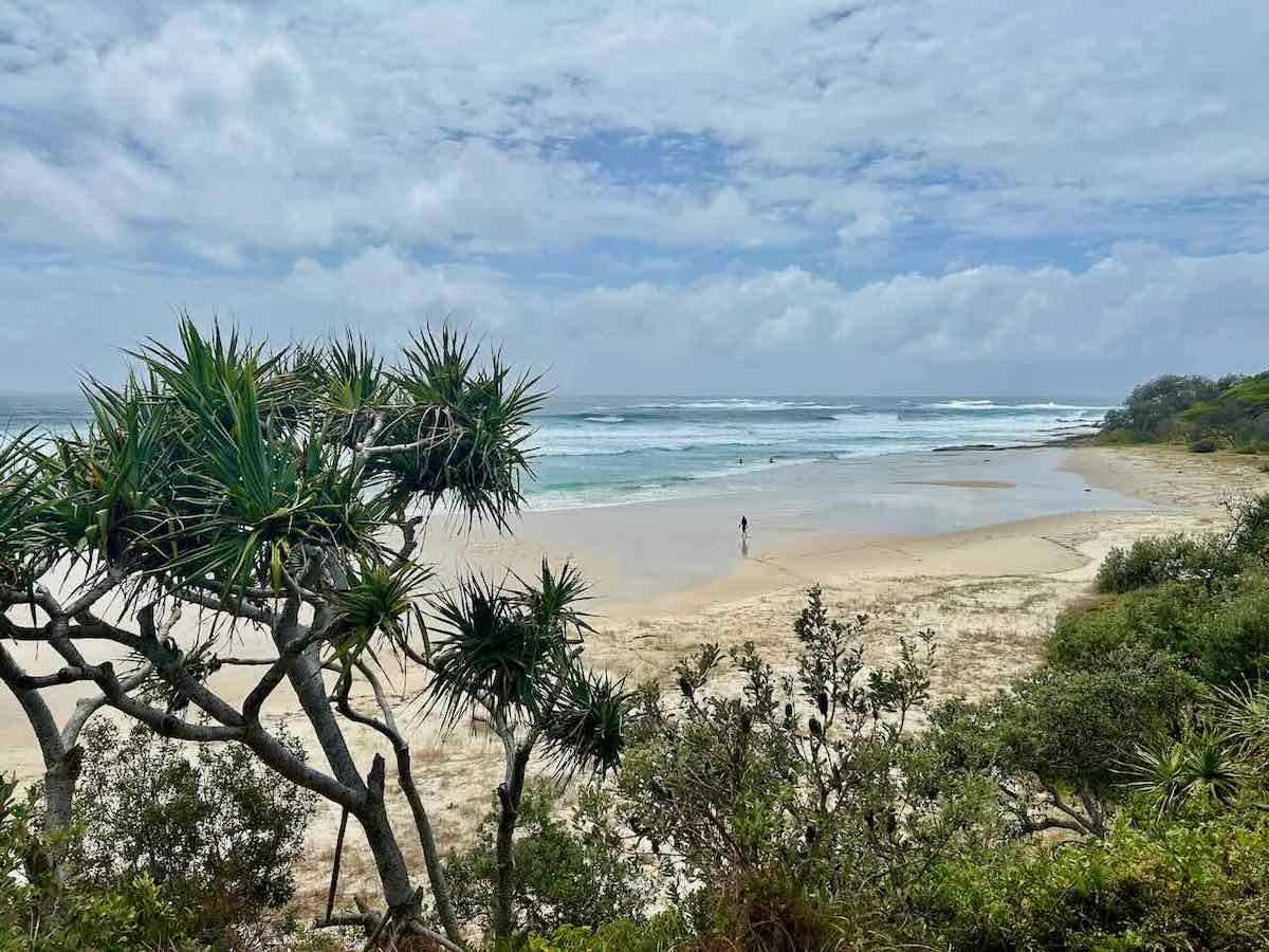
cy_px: 476
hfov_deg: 67.3
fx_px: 953
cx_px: 634
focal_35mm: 26
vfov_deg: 53.1
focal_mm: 5.7
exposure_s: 1/14286
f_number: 1.5
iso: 50
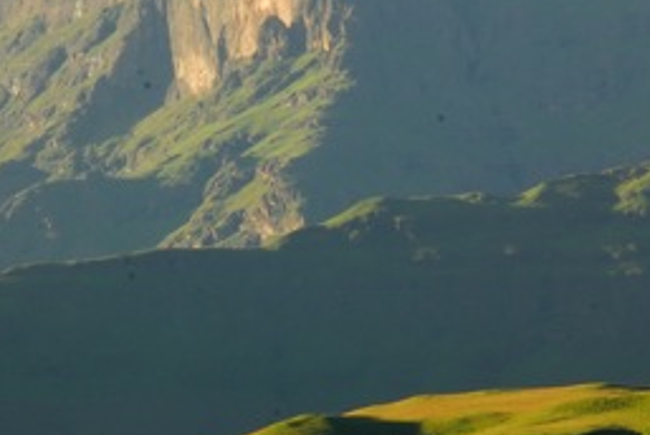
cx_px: 319
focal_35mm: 634
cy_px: 306
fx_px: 11460
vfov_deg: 2.2
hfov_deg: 3.2
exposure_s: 1/2
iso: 100
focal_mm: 170
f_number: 32
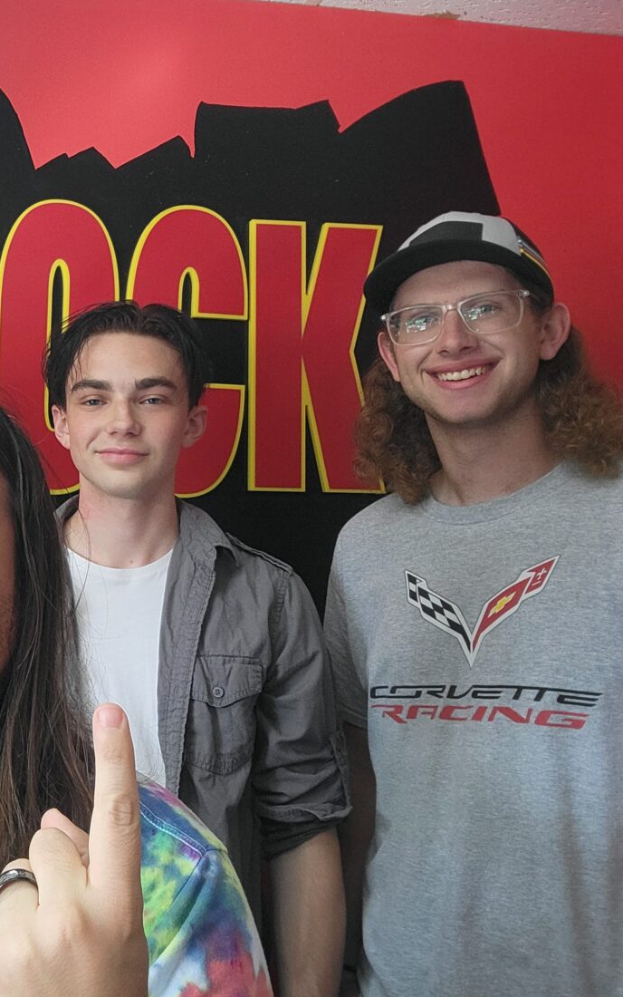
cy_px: 479
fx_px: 1005
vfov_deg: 52.7
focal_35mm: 37
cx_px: -30
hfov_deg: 31.3
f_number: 2.2
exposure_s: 1/120
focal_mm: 3.3
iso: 400
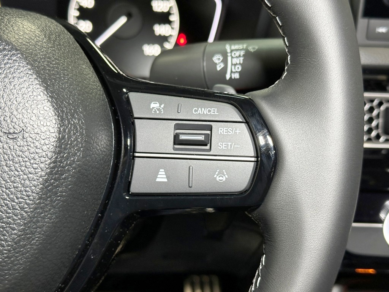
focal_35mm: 48
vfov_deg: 30.3
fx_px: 539
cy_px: 146
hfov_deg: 39.7
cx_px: 194
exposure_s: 1/40
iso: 400
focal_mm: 6.86
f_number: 1.78
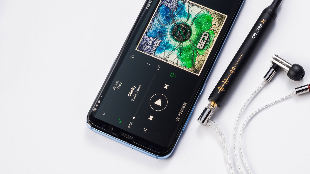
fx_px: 715
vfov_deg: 13.9
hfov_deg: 24.3
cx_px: 210
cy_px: 76
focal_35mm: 87
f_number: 22
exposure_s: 1/90
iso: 100
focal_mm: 60
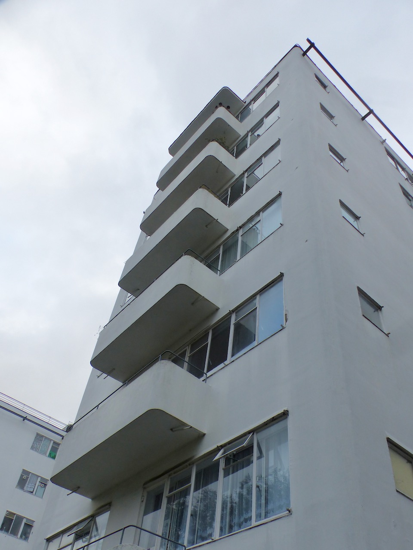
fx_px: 461
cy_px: 275
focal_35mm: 29
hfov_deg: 48.2
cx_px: 206
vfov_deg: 61.7
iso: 100
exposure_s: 1/160
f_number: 4
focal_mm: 5.2
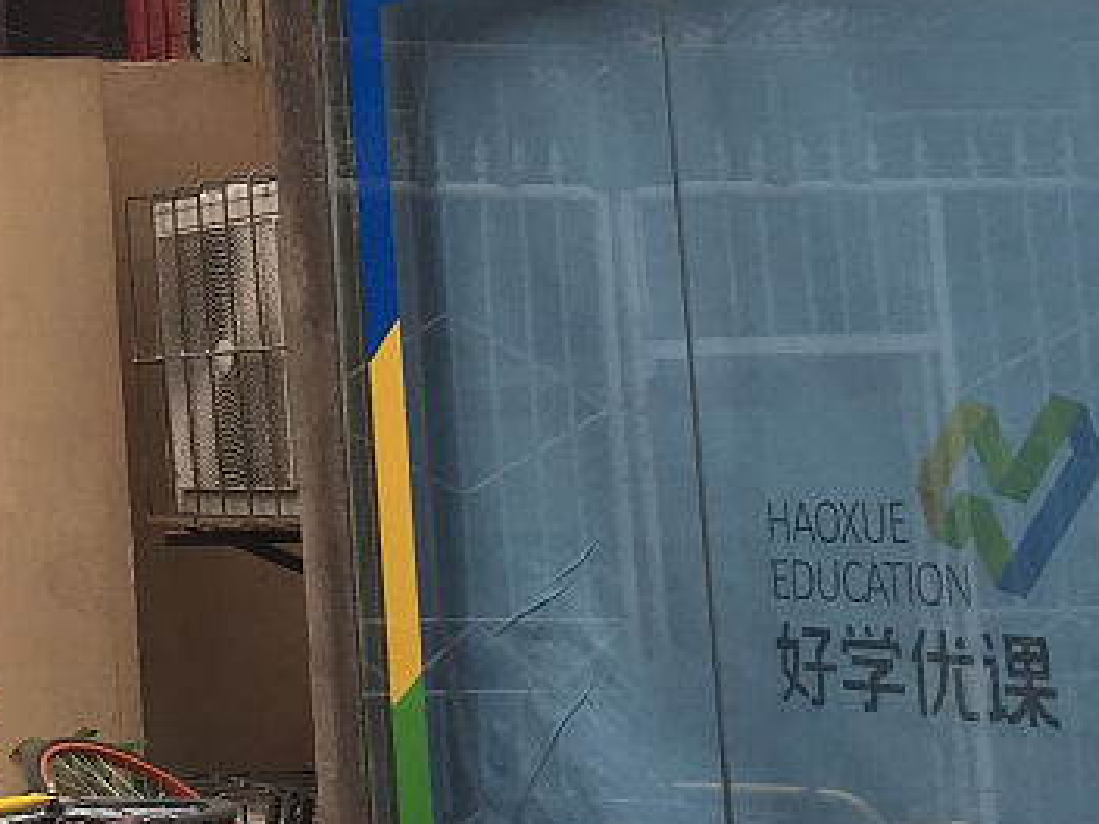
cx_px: -671
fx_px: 3143
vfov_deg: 14.7
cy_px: -6
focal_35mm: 99
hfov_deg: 17.3
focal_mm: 4.15
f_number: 2.2
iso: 50
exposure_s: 1/100
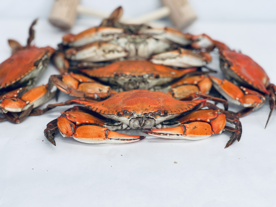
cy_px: 104
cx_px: 138
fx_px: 510
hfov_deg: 30.3
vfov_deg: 22.9
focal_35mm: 64
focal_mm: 7.5
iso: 80
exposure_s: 1/120
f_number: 2.2
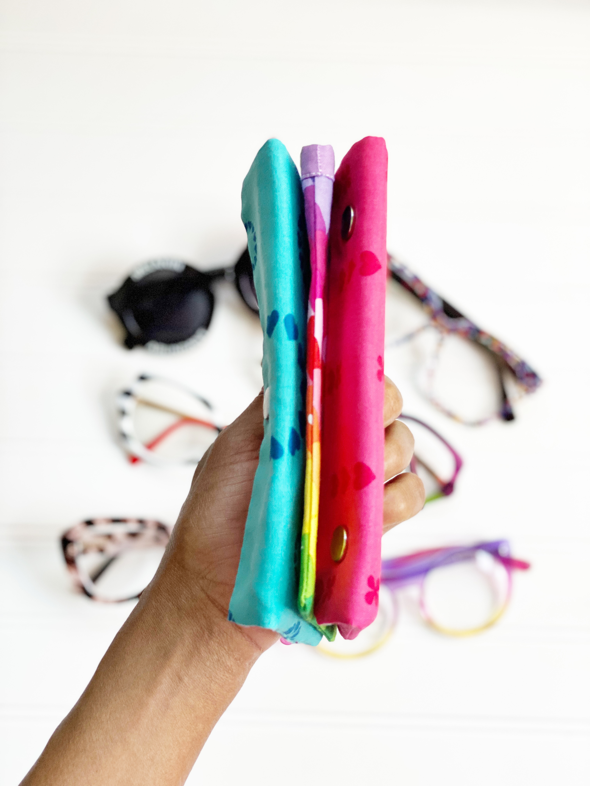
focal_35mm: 52
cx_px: 295
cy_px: 393
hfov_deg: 28.0
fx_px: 1182
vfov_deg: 36.8
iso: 125
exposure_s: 1/122
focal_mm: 6
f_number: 2
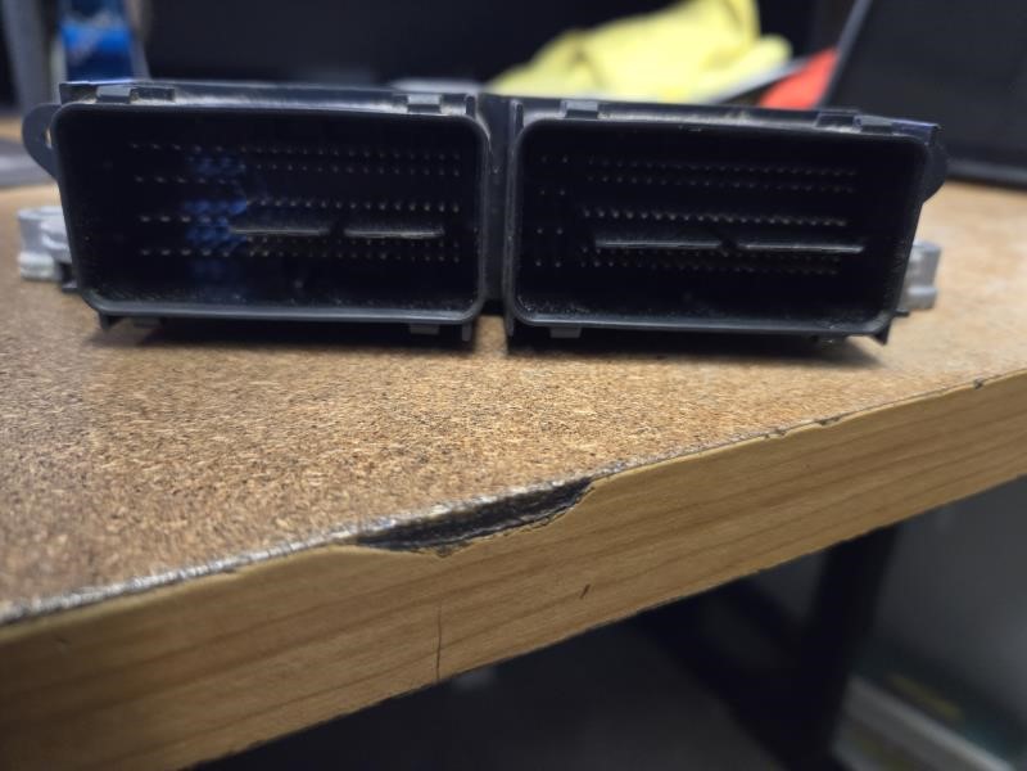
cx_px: 514
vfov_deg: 58.9
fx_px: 682
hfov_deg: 73.9
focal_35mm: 23
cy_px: 386
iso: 1000
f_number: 1.8
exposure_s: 1/60
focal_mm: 5.4
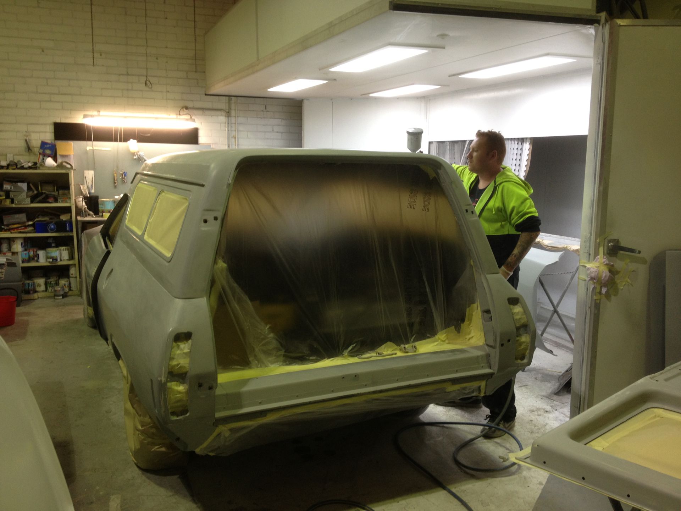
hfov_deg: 52.6
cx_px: 340
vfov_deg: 40.7
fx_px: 689
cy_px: 256
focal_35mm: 35
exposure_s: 1/20
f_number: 2.4
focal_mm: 4.28
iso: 64
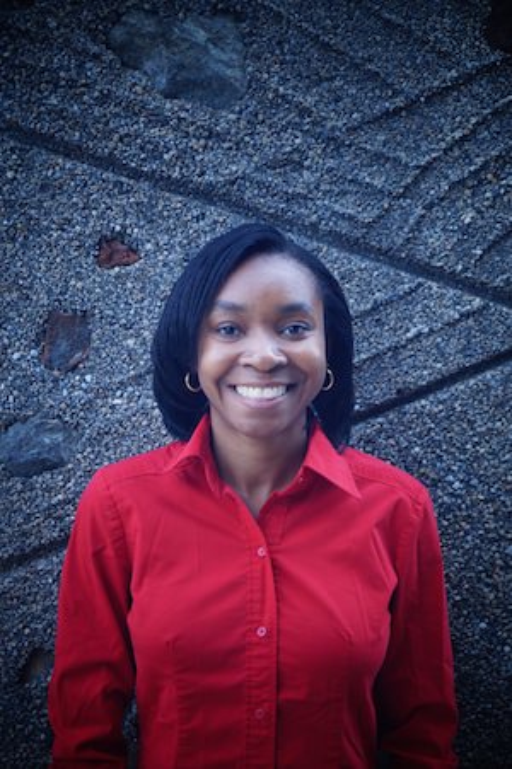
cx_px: 256
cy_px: 384
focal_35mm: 75
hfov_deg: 18.2
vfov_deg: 27.0
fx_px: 1602
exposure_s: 1/80
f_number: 5.6
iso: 100
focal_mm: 50
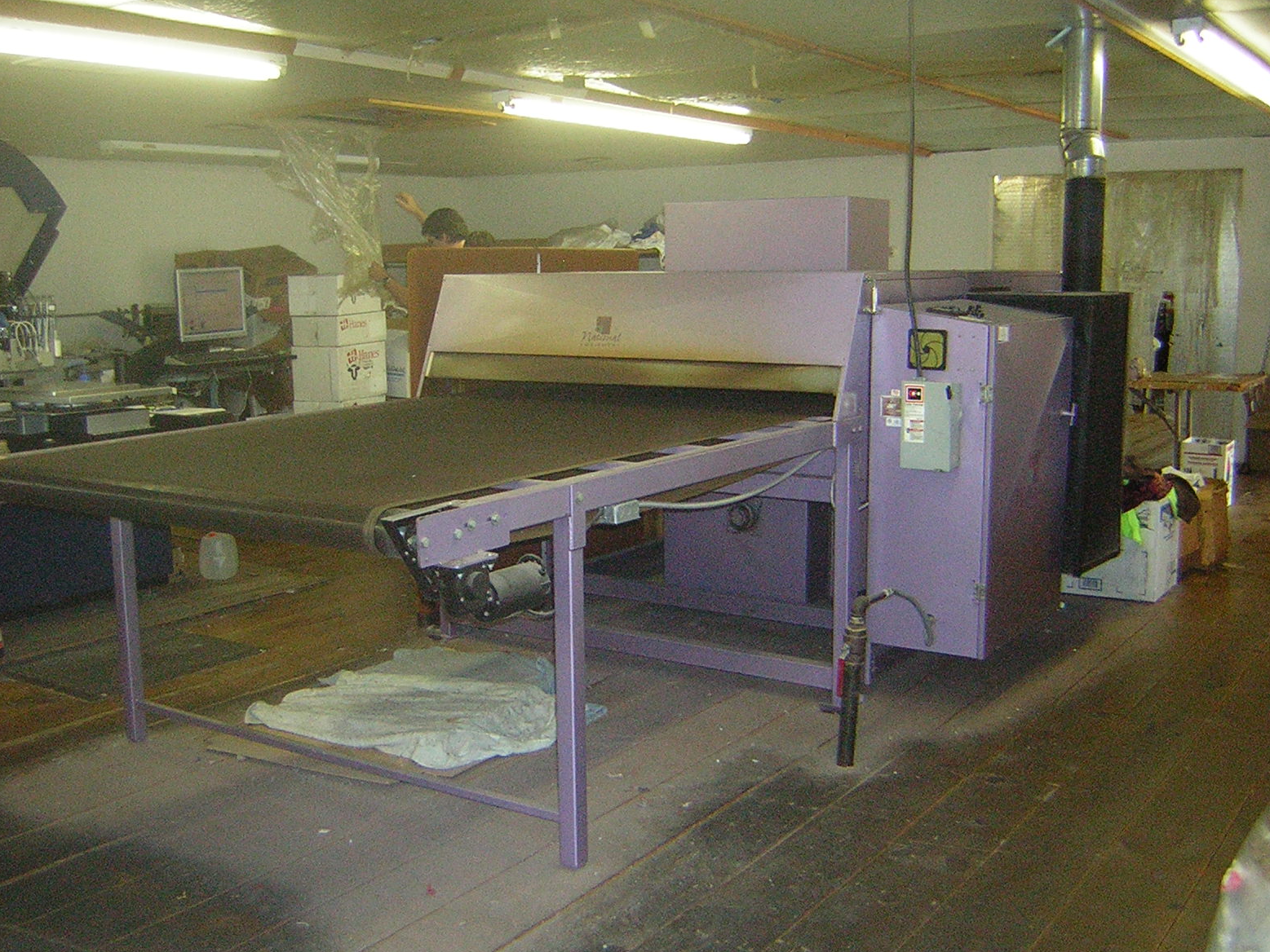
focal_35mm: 37
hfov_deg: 50.1
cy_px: 485
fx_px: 1358
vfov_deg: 38.7
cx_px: 648
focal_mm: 4.7
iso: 200
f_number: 2.6
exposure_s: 1/60.1
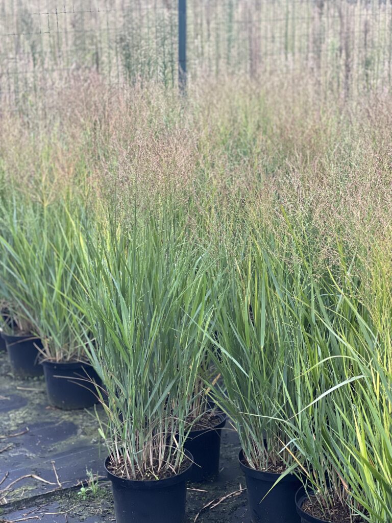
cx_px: 196
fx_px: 1163
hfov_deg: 19.1
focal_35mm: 77
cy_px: 262
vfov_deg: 25.3
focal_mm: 9
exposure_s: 1/121
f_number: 2.8
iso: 125
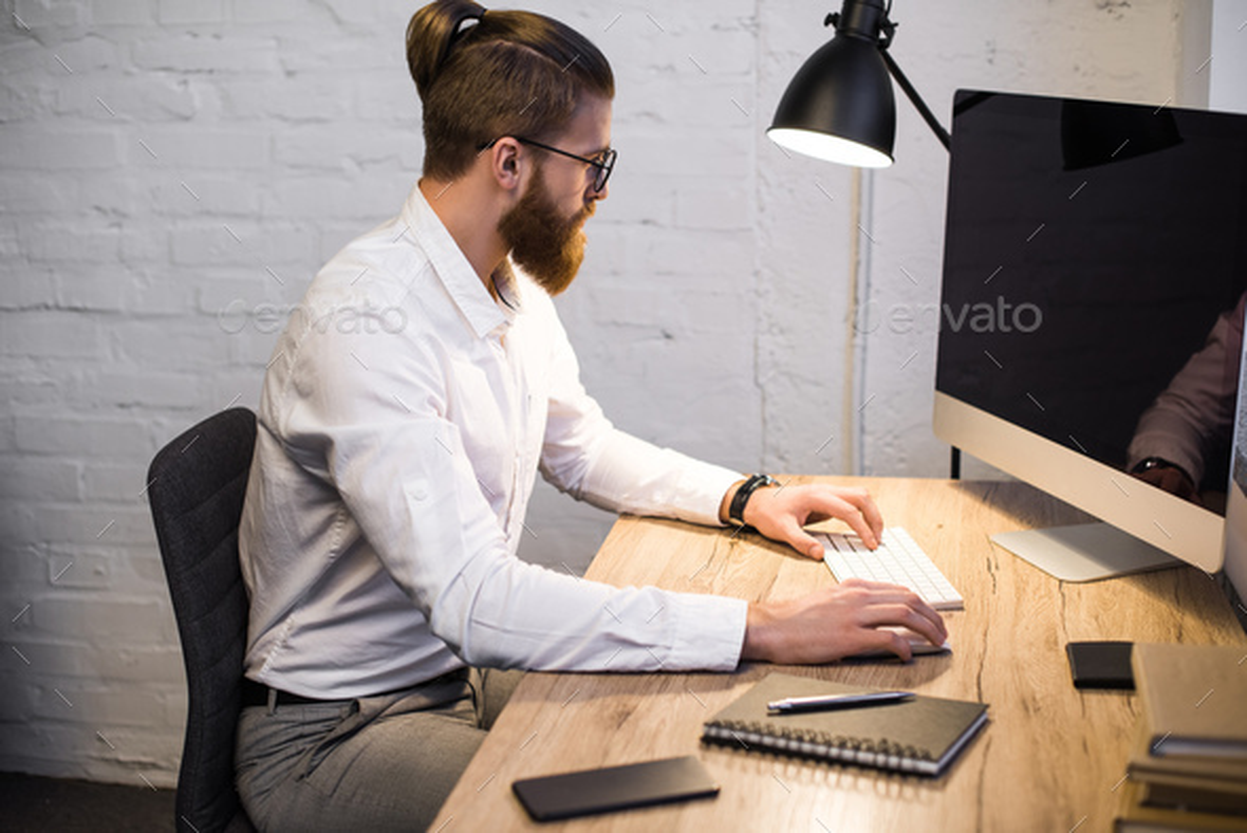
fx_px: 1733
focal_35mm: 50
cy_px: 416
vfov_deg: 27.0
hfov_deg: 39.6
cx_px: 624
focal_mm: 50
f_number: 2.8
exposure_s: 1/160
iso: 500
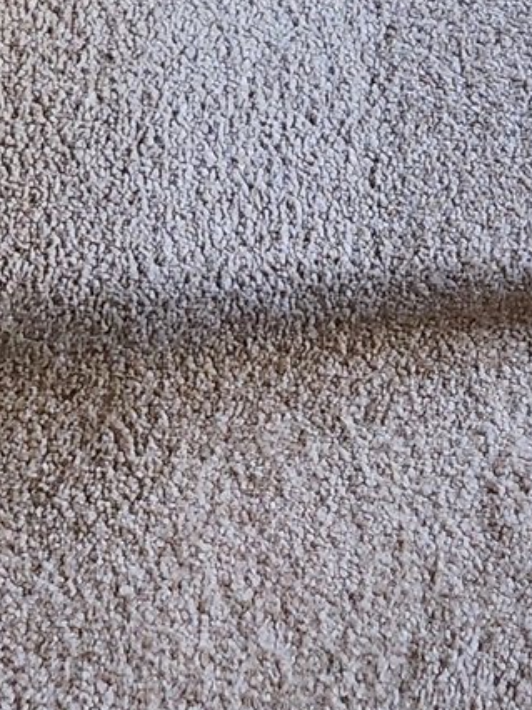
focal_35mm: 108
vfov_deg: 15.5
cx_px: 260
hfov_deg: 13.7
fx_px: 2215
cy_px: -587
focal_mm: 5.4
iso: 640
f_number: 1.8
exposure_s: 1/120
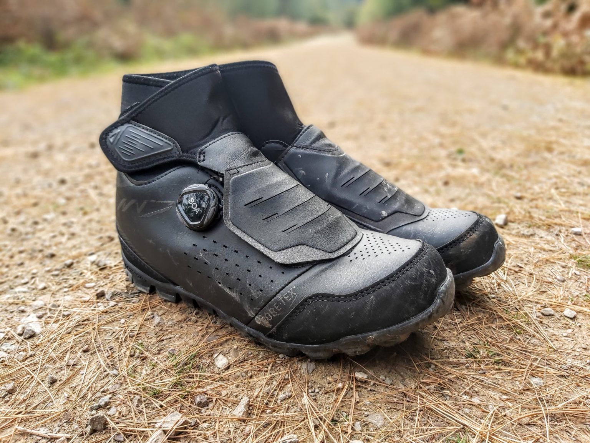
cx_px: 295
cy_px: 222
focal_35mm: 26
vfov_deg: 53.1
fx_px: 443
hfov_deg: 67.3
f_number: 1.7
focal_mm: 3.92
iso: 64
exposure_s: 1/322
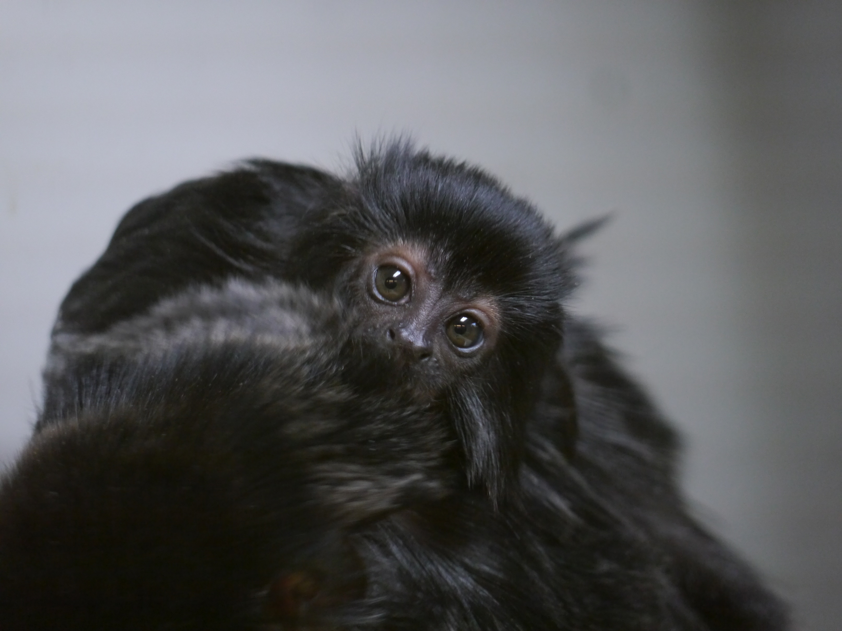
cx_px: 421
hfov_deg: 5.7
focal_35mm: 350
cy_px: 316
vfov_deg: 4.2
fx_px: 8514
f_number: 5.4
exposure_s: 1/80
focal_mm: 175
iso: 1600
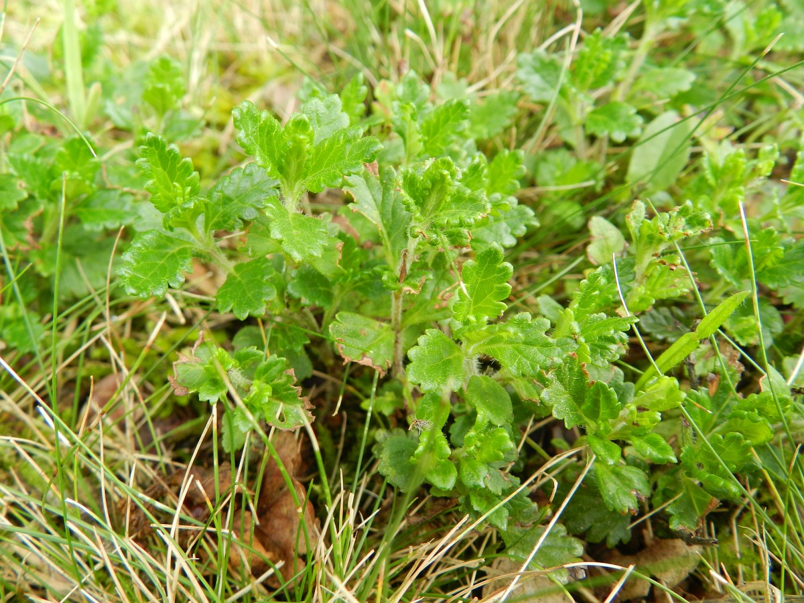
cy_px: 302
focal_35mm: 32
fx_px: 743
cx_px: 402
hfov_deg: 56.8
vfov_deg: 44.2
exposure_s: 1/100
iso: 160
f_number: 3.7
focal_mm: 5.6
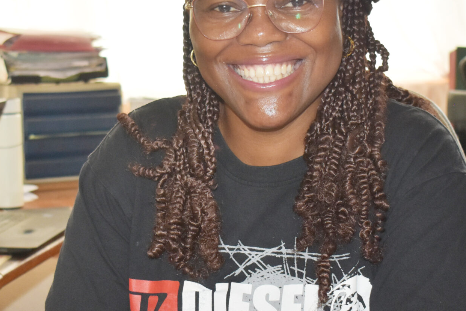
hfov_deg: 20.6
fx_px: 1282
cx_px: 178
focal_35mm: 99
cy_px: 183
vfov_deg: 13.8
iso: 800
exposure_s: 1/125
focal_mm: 32
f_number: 4.5
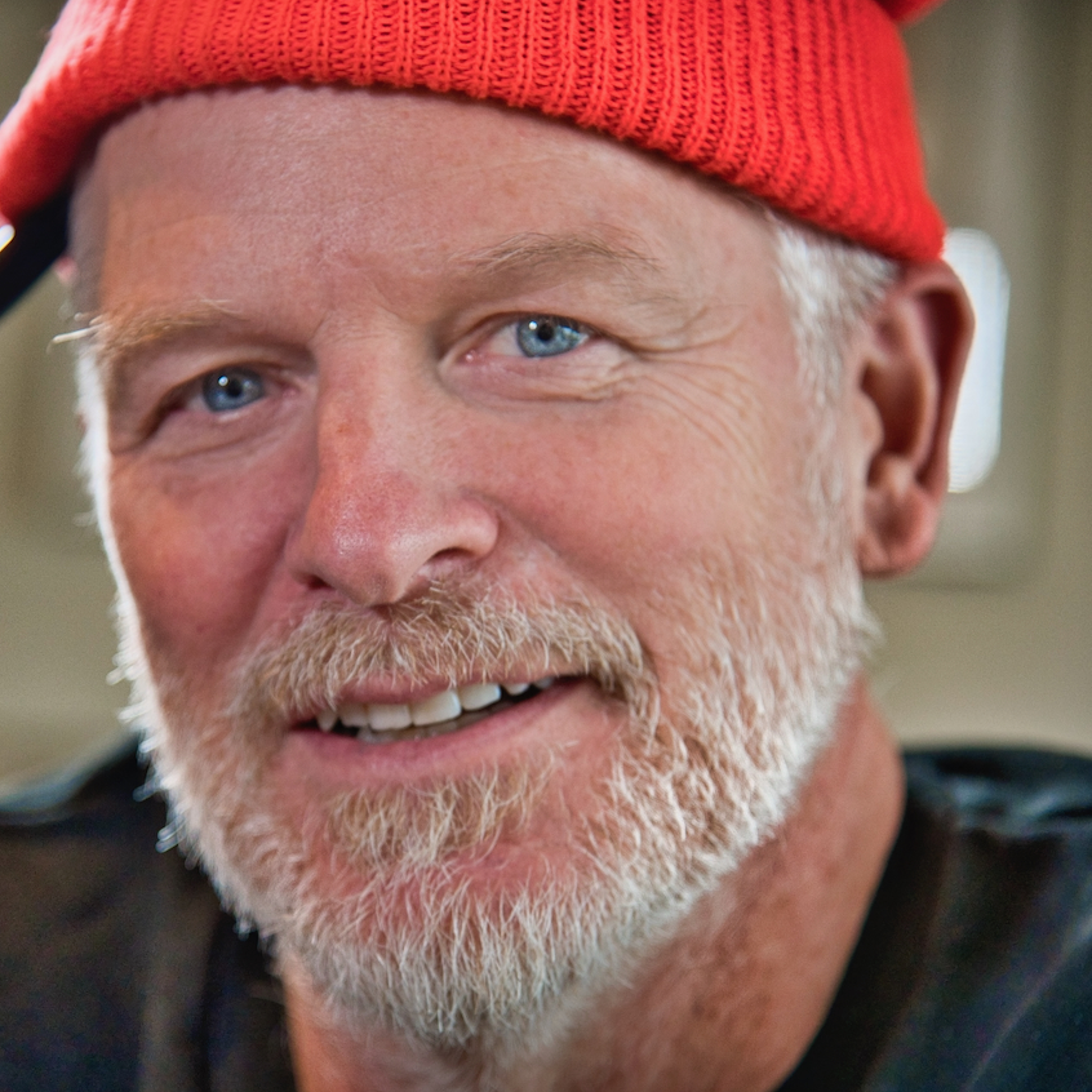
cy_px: 543
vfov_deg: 12.9
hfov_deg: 12.9
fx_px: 4818
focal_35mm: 135
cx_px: 394
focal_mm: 105
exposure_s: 1/250
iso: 1000
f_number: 4
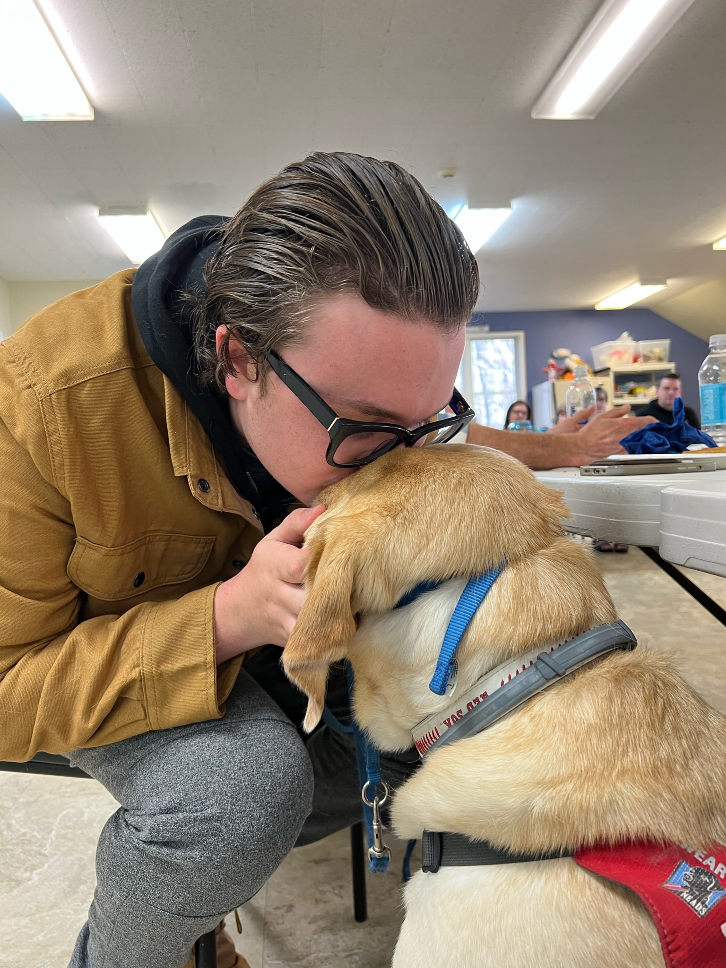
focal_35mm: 26
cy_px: 484
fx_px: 727
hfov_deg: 53.0
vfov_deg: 67.3
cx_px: 363
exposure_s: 1/60
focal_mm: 5.7
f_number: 1.5
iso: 80
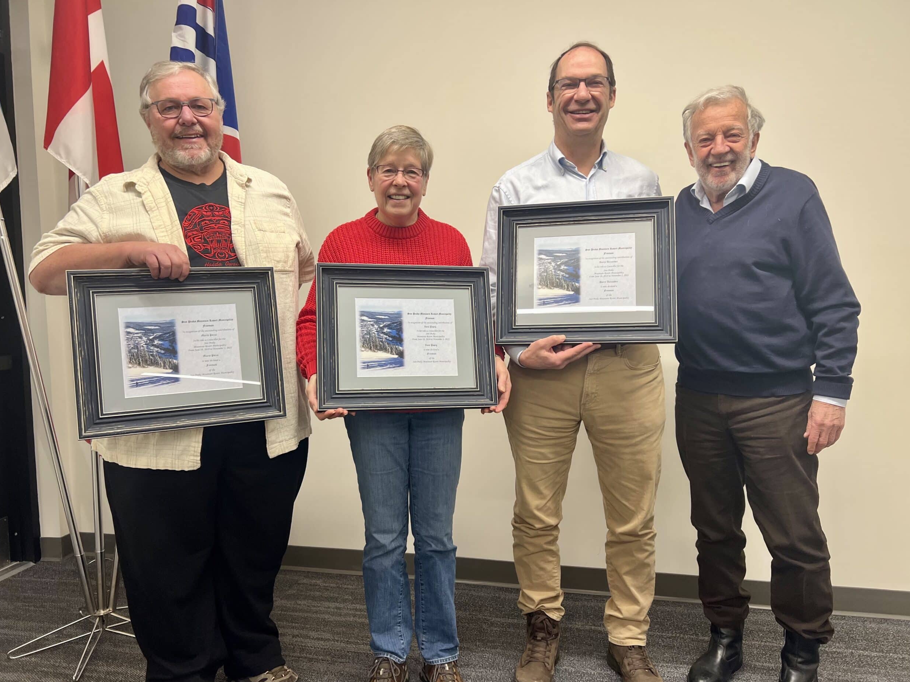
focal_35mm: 27
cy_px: 353
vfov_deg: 51.3
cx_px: 440
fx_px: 710
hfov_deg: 65.3
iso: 64
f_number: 1.5
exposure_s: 1/60
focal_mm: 5.7
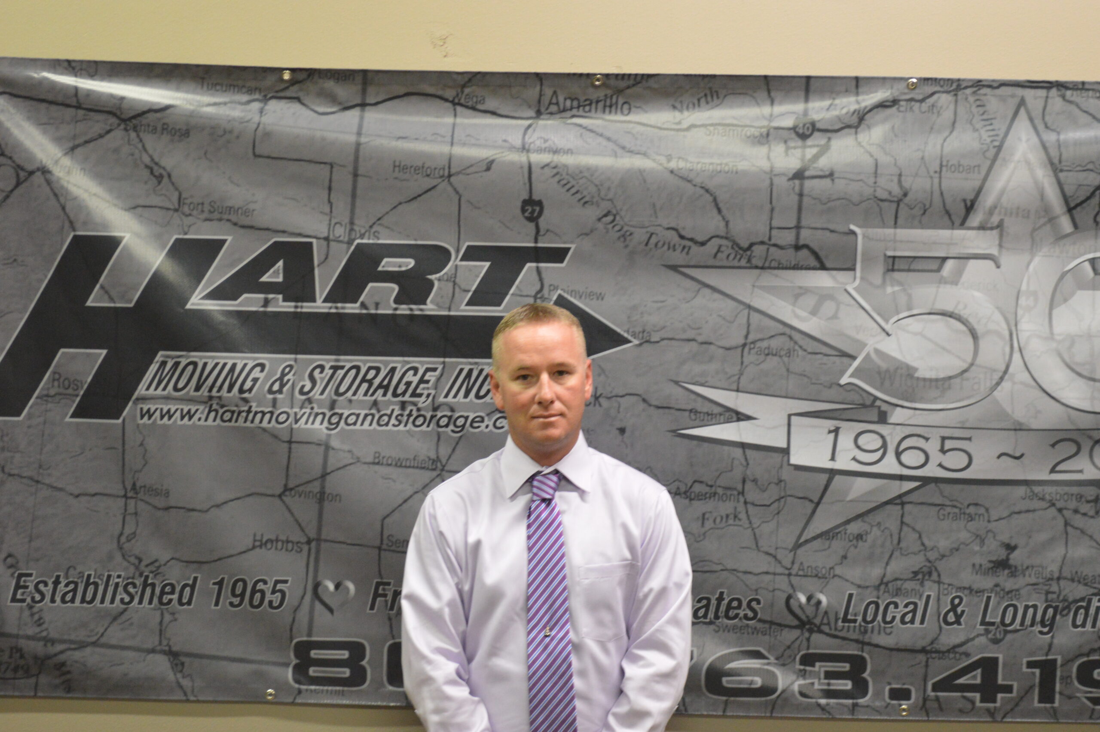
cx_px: 550
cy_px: 366
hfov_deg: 30.5
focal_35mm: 66
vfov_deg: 20.6
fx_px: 2015
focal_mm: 44
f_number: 5.3
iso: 2000
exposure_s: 1/30
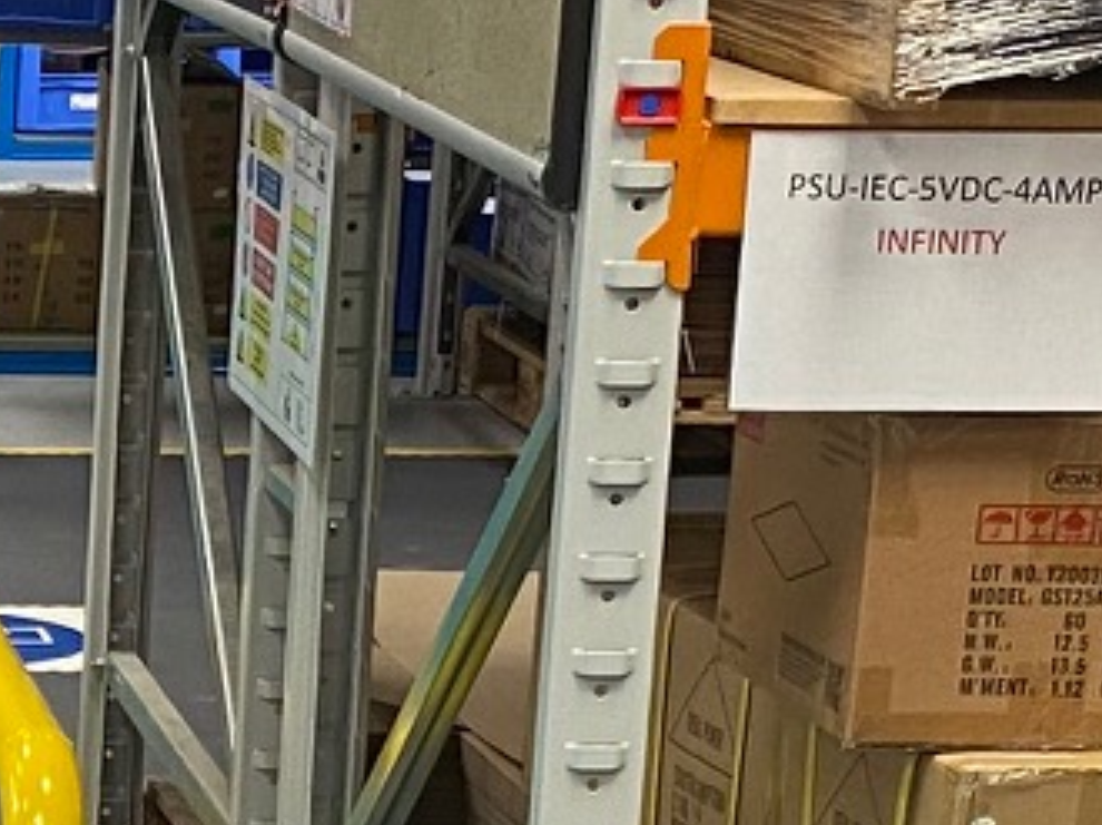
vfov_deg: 9.2
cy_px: 1069
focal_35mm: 159
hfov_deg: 11.9
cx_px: -528
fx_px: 5058
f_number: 1.8
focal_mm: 4.25
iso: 80
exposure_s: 1/50
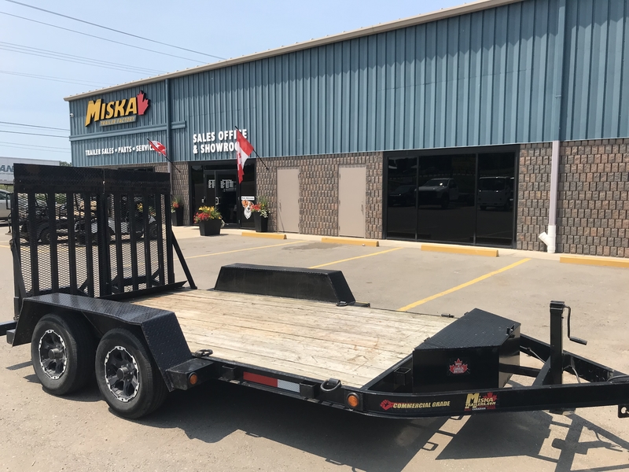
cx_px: 314
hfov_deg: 63.4
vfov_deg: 49.7
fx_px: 509
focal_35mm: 28
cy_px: 236
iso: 20
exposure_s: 1/2083
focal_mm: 3.99
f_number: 1.8
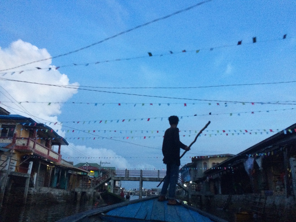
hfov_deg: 61.7
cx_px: 148
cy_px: 111
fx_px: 248
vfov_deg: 48.2
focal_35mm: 29
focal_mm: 4.15
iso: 320
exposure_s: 1/20
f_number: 2.2
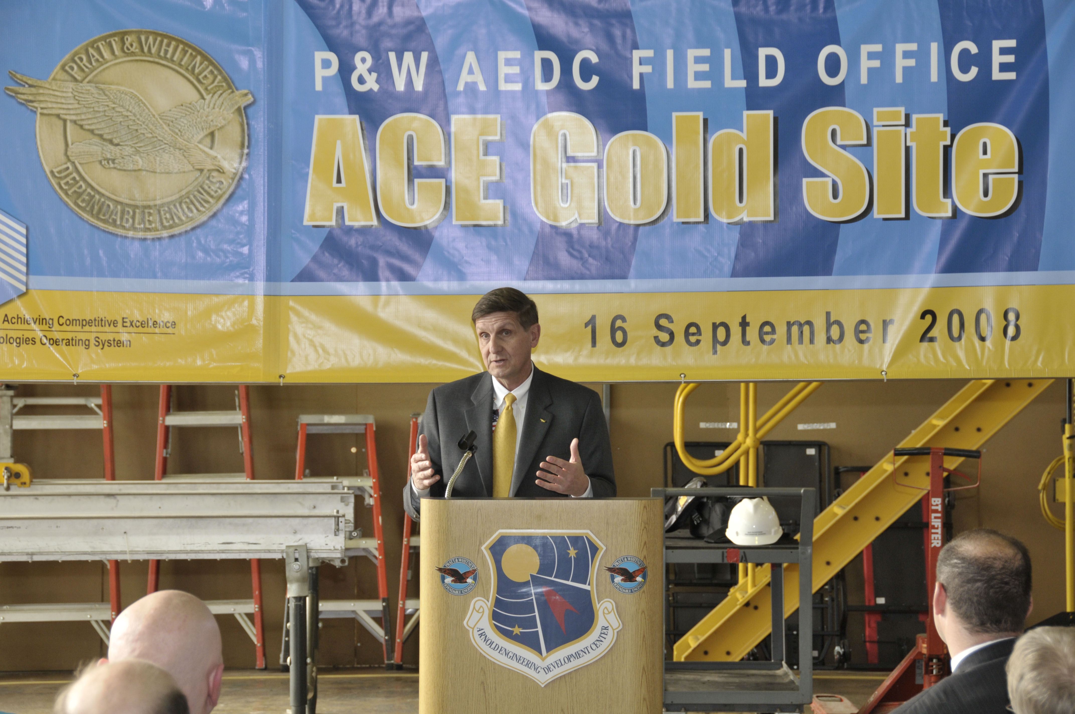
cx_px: 538
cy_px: 357
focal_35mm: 120
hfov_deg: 17.1
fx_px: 3579
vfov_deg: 11.4
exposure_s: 1/60
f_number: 8
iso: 500
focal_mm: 80
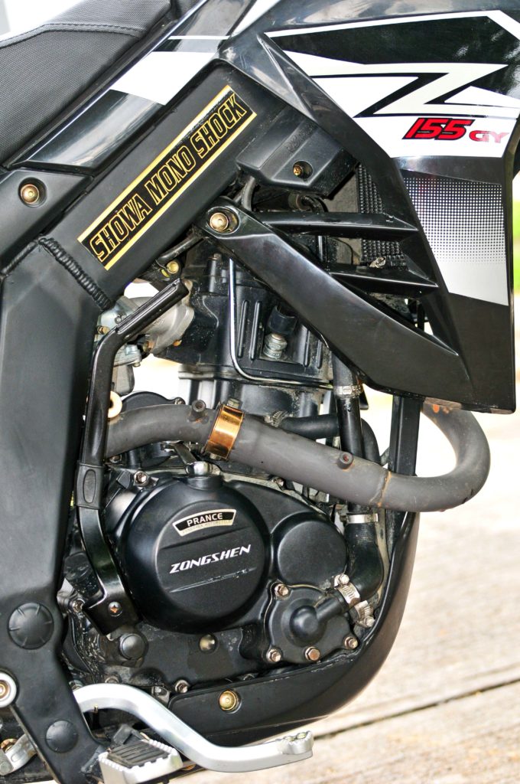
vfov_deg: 19.5
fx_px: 2281
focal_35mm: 105
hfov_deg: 13.0
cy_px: 392
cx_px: 260
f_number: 4.5
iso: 400
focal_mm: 70
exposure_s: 1/80
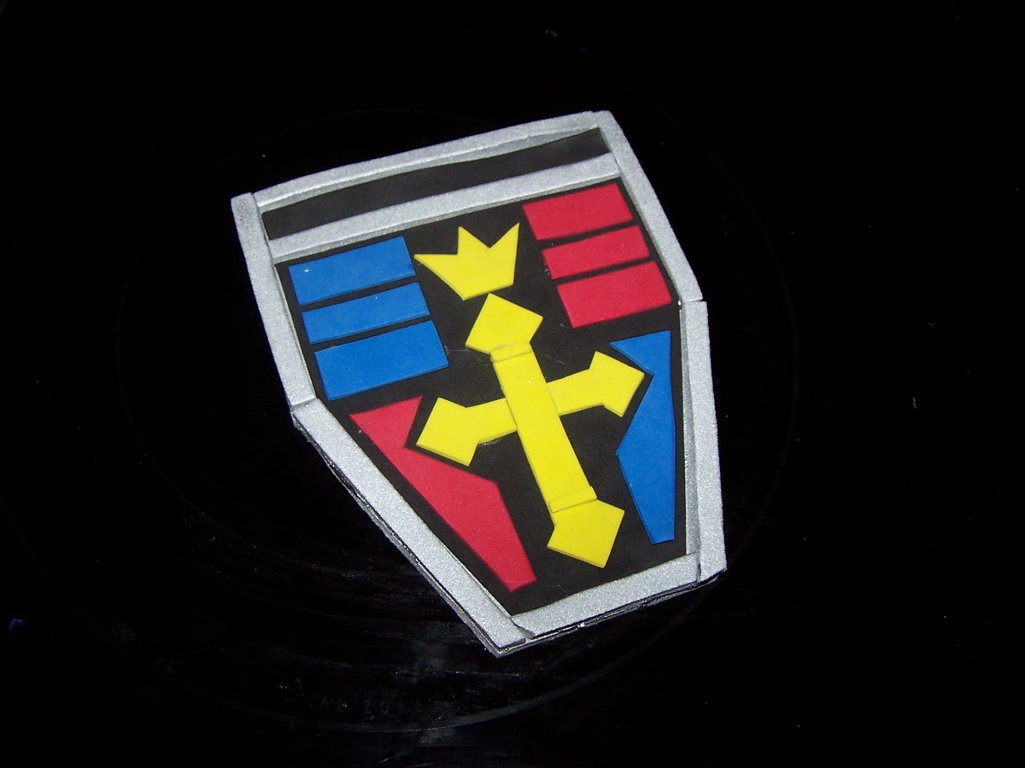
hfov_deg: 49.0
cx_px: 512
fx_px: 1125
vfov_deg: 37.7
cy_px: 384
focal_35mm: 38
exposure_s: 1/60
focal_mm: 6.3
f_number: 2.8
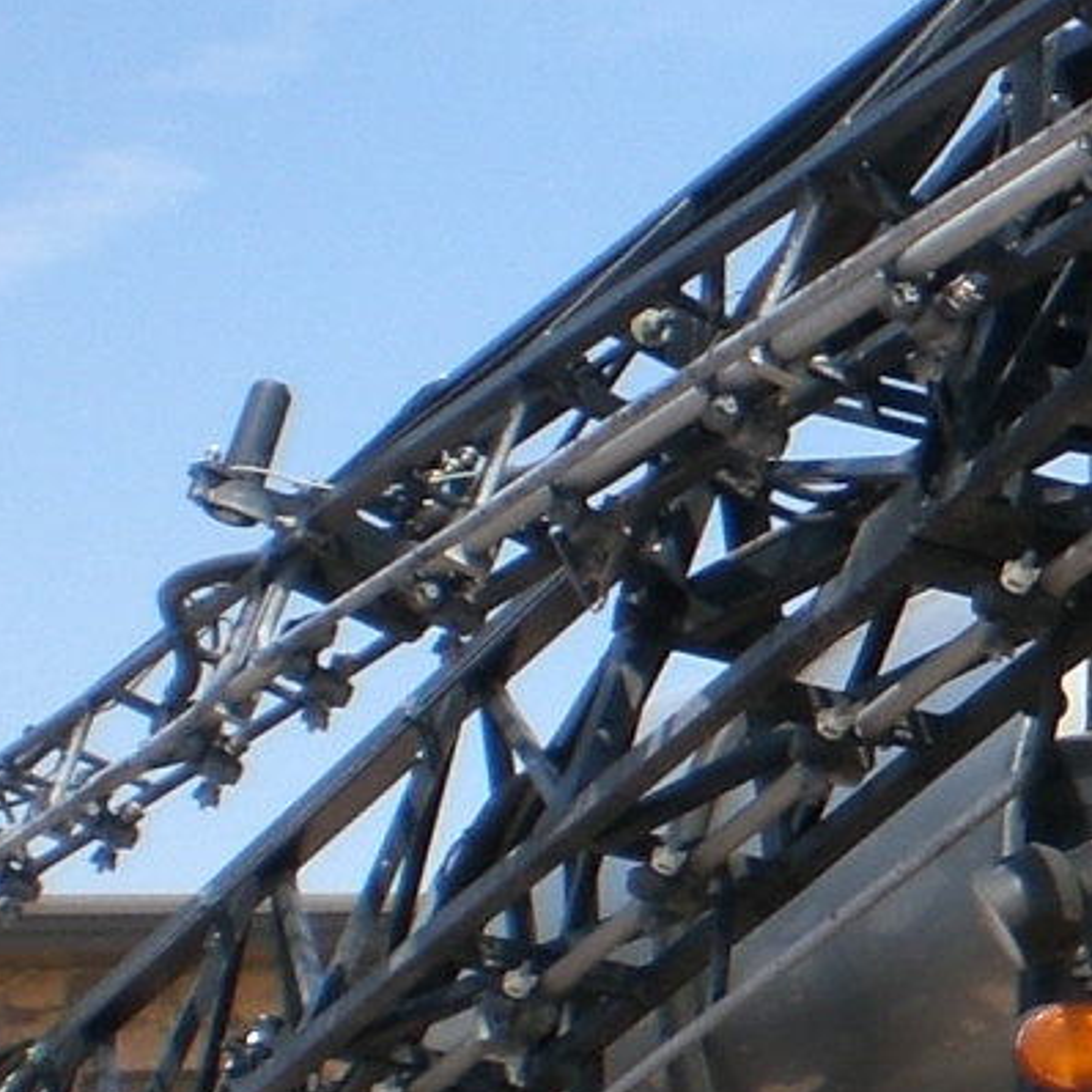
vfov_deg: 10.0
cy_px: 1065
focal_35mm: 173
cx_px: 2414
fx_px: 6174
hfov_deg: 9.3
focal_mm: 6.3
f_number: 4.4
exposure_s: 1/400
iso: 50
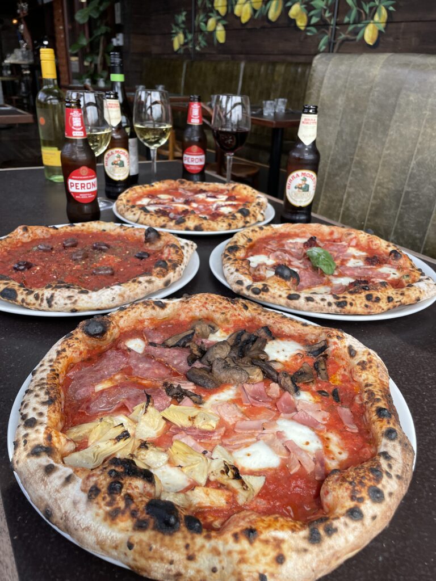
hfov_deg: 53.1
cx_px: 218
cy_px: 290
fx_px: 437
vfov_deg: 67.3
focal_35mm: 26
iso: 32
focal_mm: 4.2
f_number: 1.6
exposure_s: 1/640
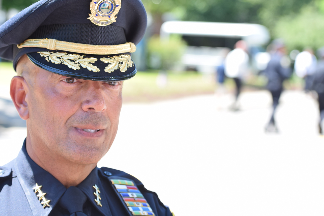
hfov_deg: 19.5
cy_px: 108
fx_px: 945
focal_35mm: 105
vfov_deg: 13.0
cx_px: 162
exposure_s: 1/80
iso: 100
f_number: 5.6
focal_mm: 70
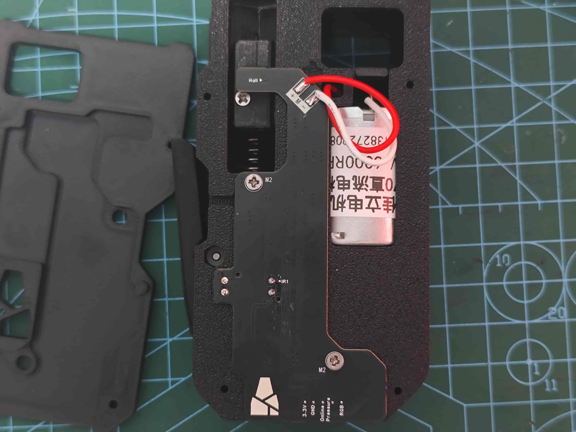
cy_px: 216
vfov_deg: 29.7
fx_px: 815
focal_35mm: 49
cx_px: 288
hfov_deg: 38.9
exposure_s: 1/25
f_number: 1.6
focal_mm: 5.84
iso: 1600
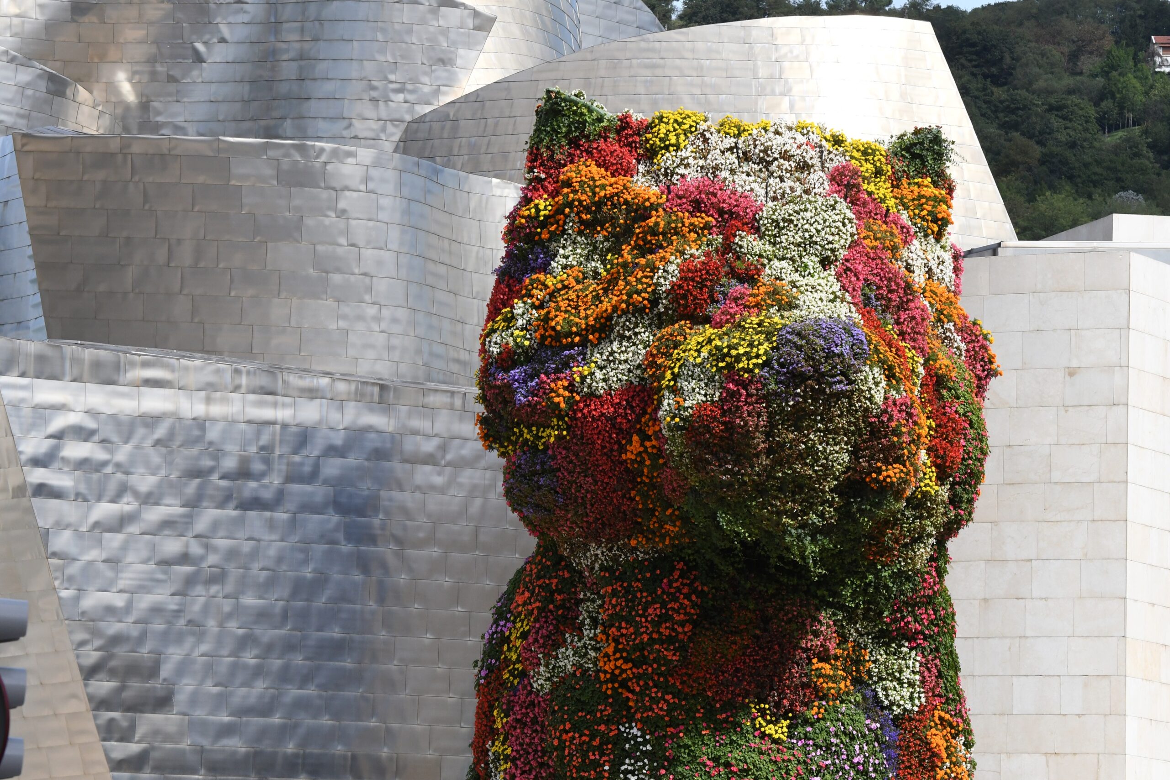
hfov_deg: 11.2
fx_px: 5947
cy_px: 390
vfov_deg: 7.5
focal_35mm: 183
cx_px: 585
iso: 1000
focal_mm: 122
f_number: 8
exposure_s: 1/1600
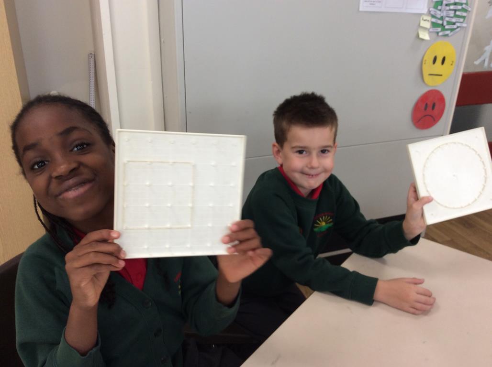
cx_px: 246
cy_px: 184
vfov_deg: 44.1
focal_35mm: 32
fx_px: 454
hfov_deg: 56.9
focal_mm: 3.3
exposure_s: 1/25
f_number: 2.4
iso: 50
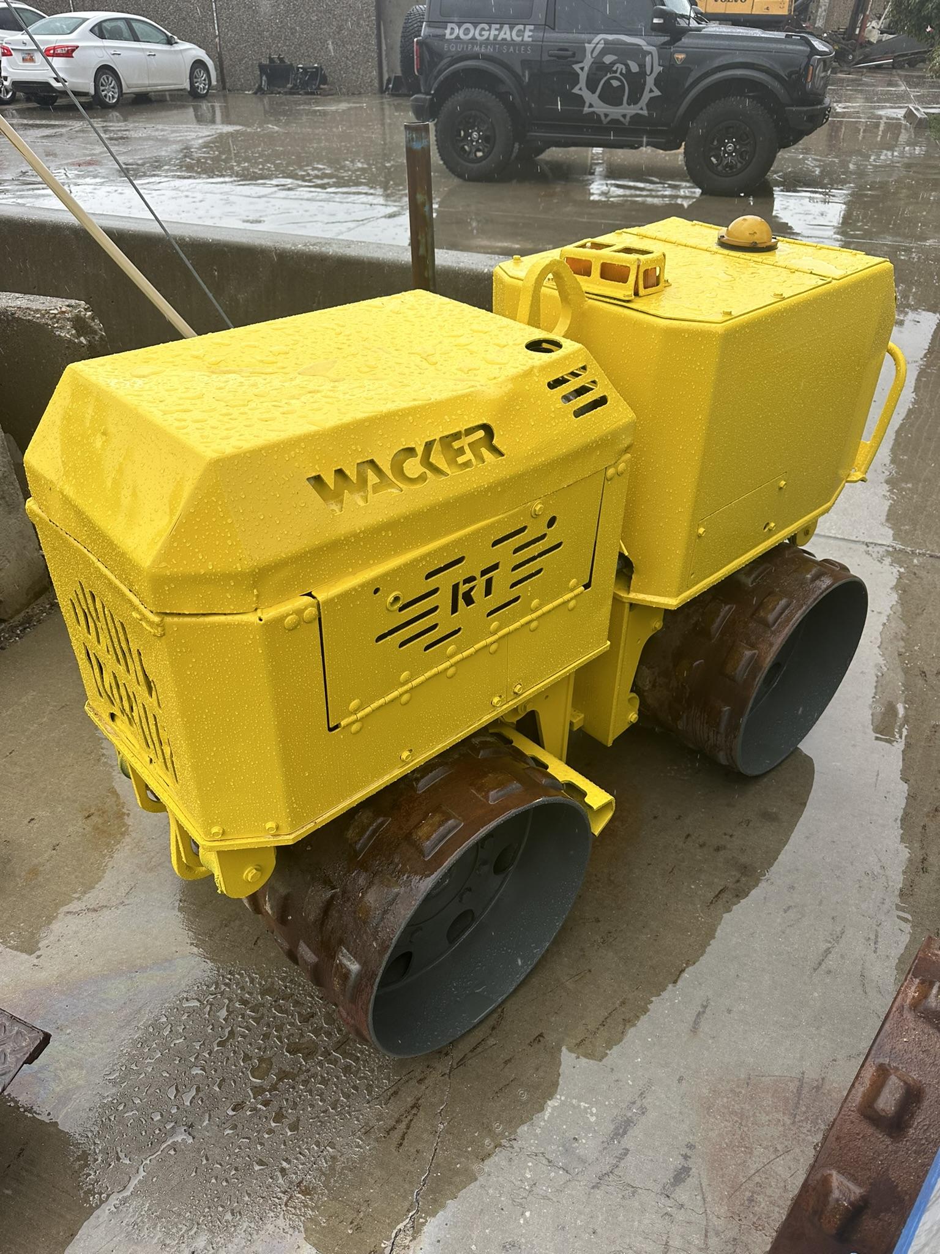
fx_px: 869
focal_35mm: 24
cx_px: 470
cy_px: 627
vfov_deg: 71.6
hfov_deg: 56.8
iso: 80
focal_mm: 6.86
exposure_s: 1/580
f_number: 1.78
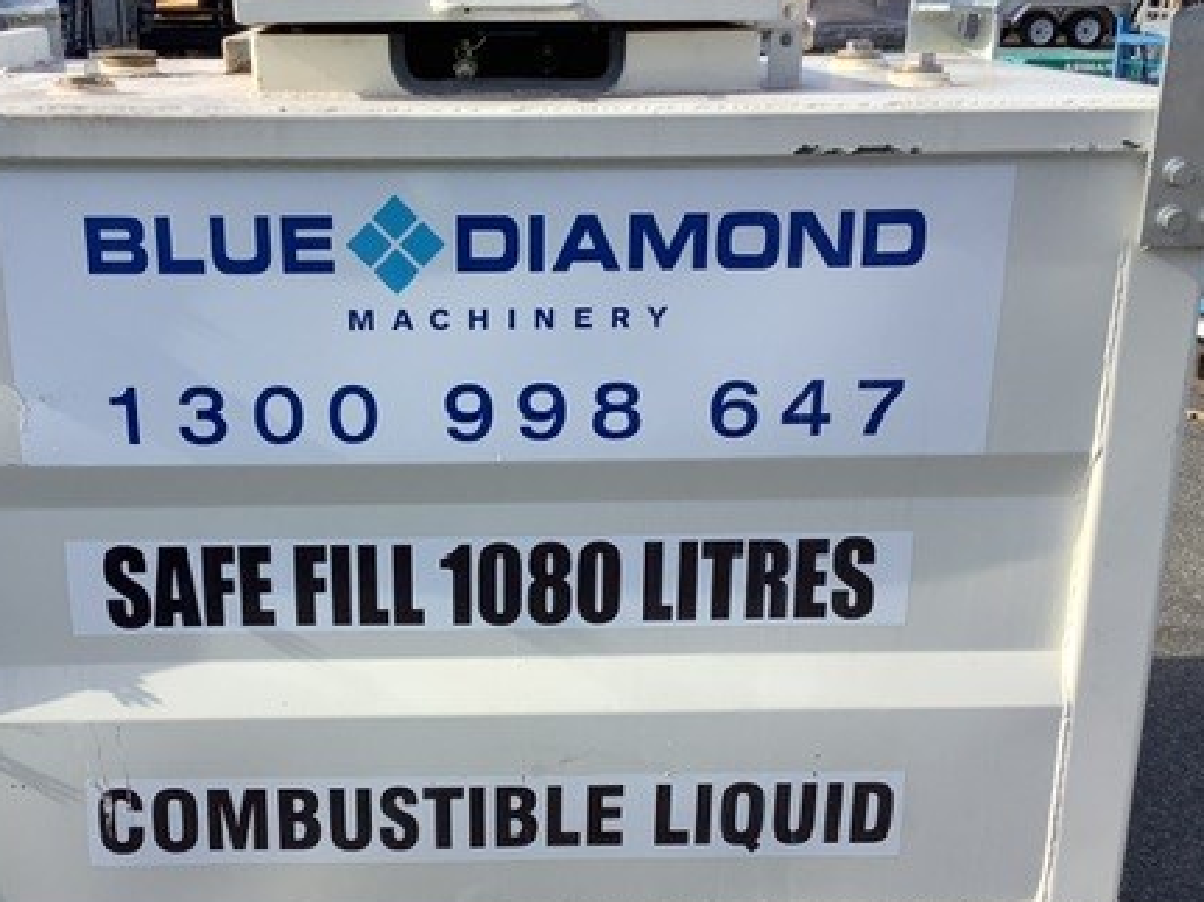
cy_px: 536
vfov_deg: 31.4
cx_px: 511
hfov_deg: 41.1
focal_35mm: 46
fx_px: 1600
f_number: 2.4
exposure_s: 1/926
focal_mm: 3.3
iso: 25
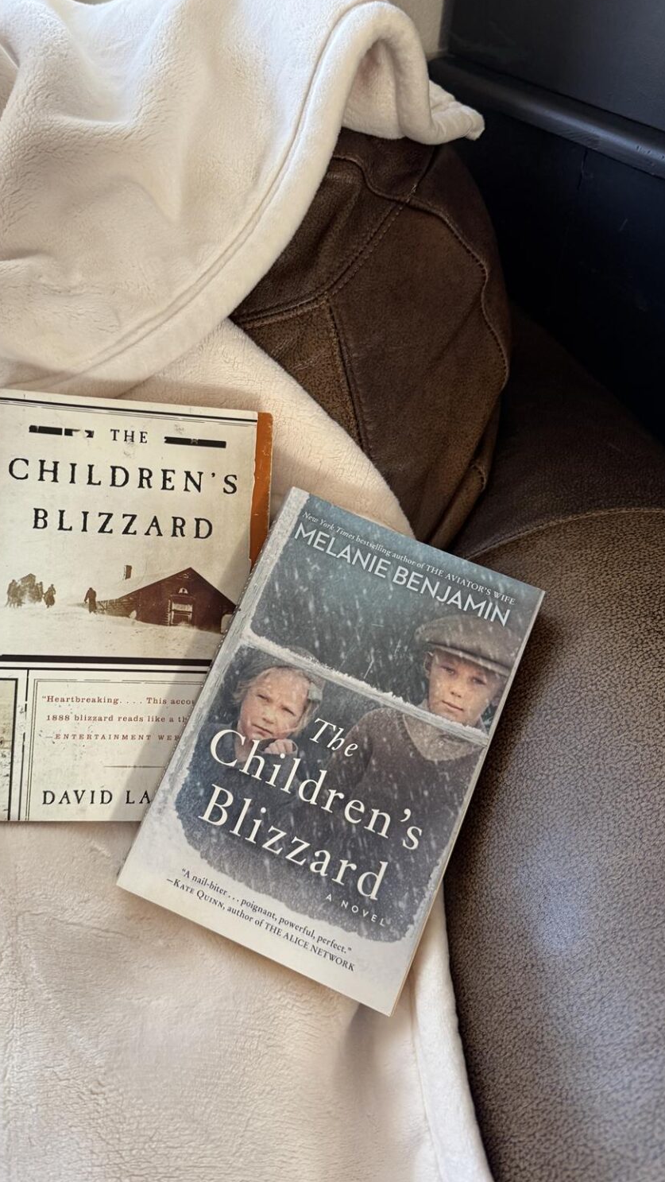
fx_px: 846
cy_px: 573
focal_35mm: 27
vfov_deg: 69.8
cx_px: 257
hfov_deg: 42.6
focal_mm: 6.76
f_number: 1.78
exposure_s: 1/67
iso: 200
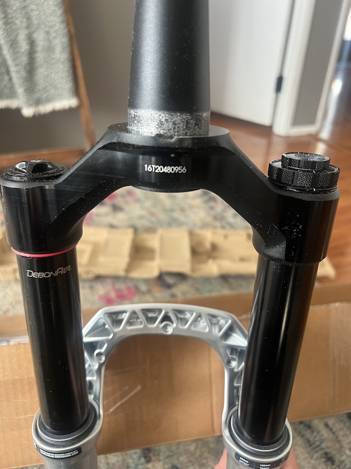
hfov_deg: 53.1
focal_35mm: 26
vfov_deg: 67.3
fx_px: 352
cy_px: 234
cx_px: 176
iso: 125
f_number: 1.5
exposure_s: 1/63
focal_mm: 5.7
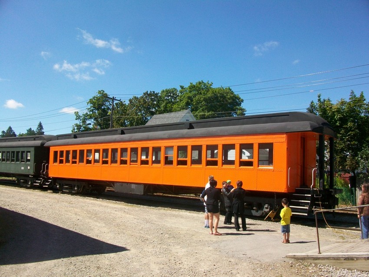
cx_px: 184
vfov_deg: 44.2
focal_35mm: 32
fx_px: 341
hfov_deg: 56.8
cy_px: 138
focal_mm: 5.7
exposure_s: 1/250
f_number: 5.5
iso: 64
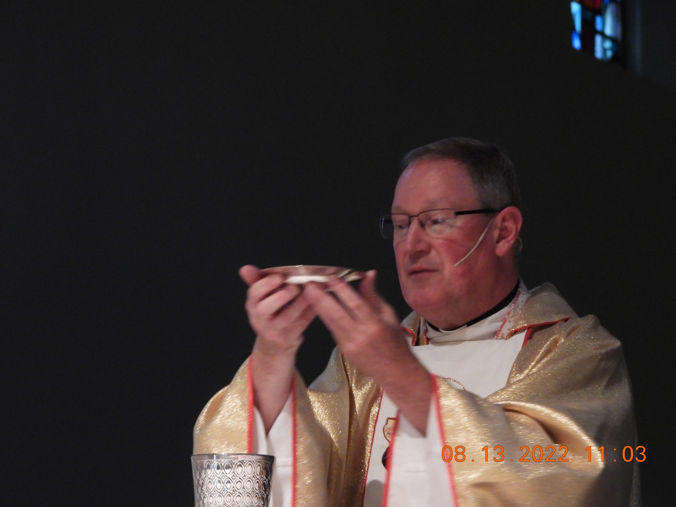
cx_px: 338
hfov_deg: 5.2
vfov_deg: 3.9
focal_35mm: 380
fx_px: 7421
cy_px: 254
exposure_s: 1/25
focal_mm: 67.8
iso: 800
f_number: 5
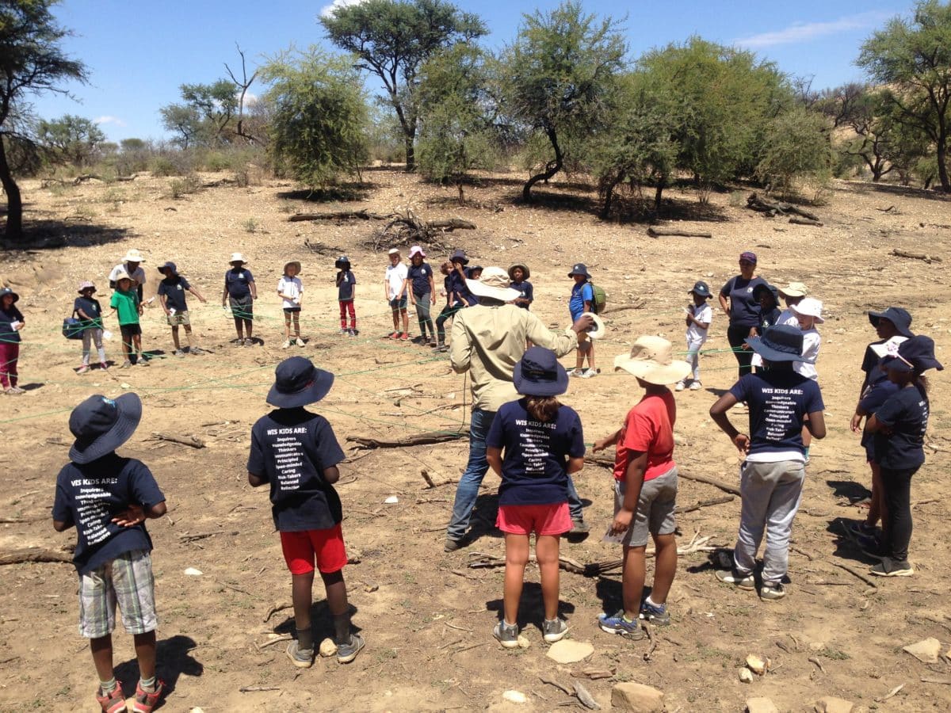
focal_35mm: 33
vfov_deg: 42.9
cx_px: 476
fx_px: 907
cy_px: 356
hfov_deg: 55.4
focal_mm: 4.12
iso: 50
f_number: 2.4
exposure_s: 1/1391
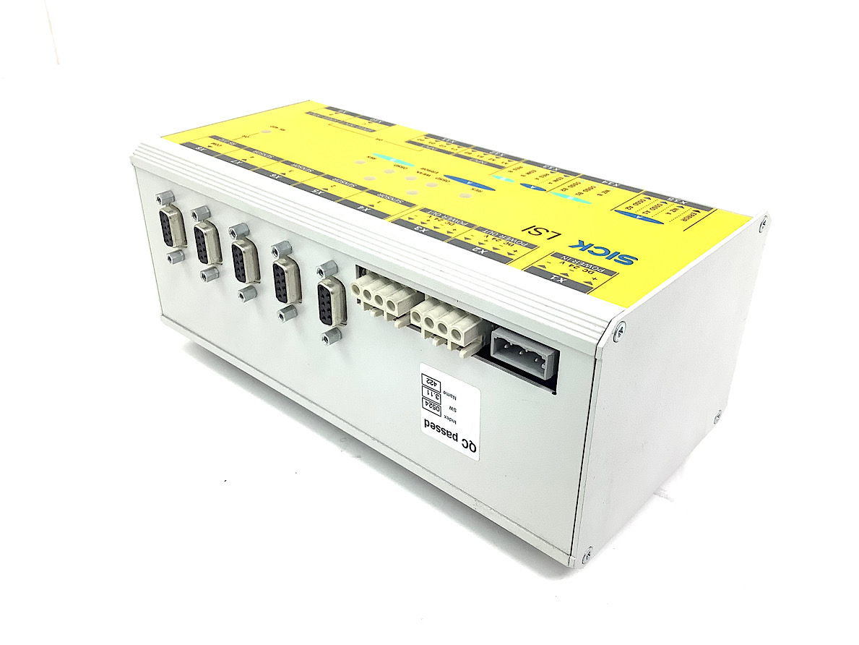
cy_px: 322
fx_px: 769
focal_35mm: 31
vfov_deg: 45.4
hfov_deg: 58.3
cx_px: 430
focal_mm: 3.3
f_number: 2.4
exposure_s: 1/100
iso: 100
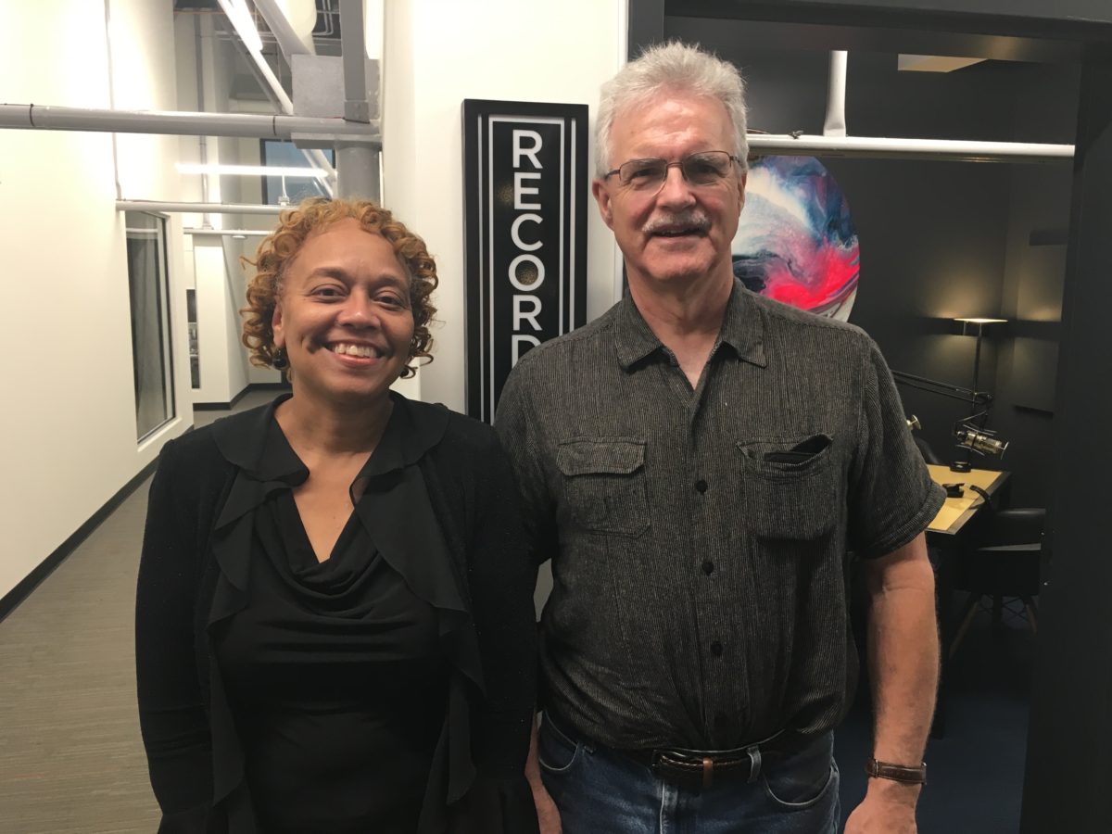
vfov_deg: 48.2
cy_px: 417
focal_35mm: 29
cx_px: 556
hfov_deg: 61.7
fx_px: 932
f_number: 2.2
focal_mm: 4.15
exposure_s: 1/30
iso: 64
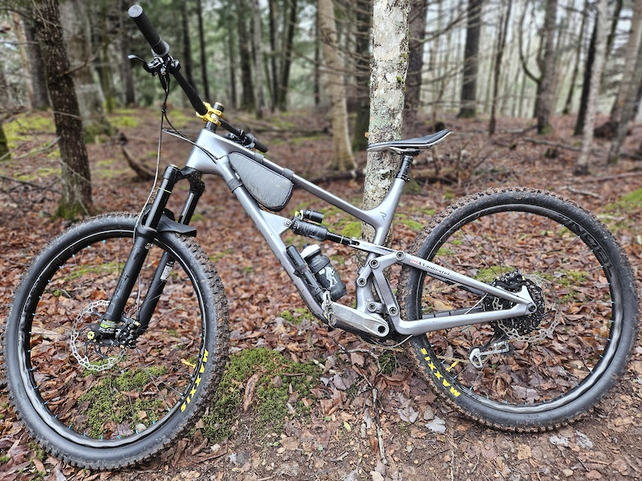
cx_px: 321
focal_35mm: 23
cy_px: 240
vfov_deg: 58.9
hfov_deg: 73.9
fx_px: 427
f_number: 1.8
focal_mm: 5.4
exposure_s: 1/120
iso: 160
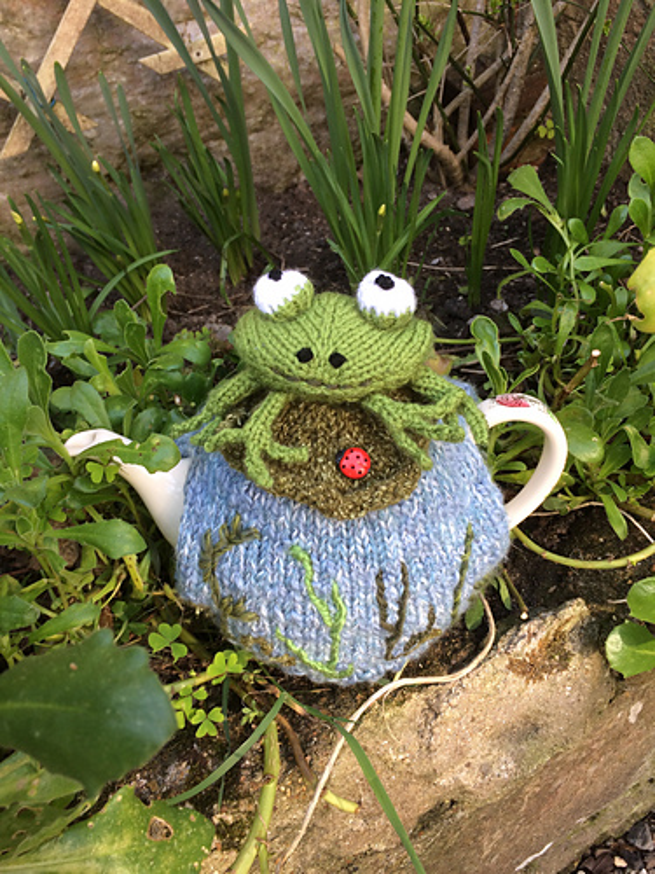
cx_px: 328
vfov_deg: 61.7
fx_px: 732
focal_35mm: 29
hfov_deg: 48.2
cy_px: 437
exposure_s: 1/100
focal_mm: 4.15
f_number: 2.2
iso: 40
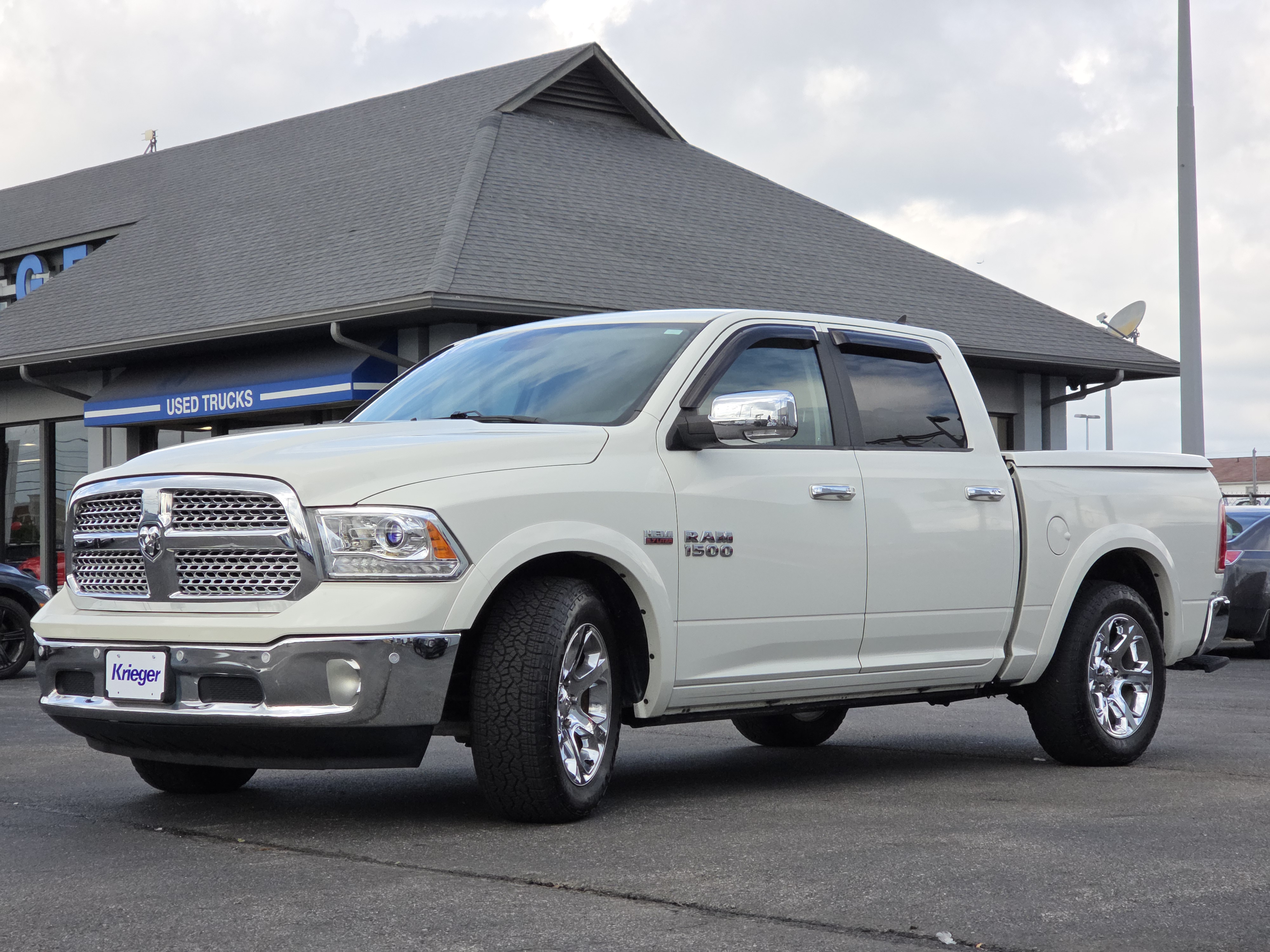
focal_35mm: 69
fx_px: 2531
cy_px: 476
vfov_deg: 21.3
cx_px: 635
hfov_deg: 28.2
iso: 25
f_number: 2.4
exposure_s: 1/771
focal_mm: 7
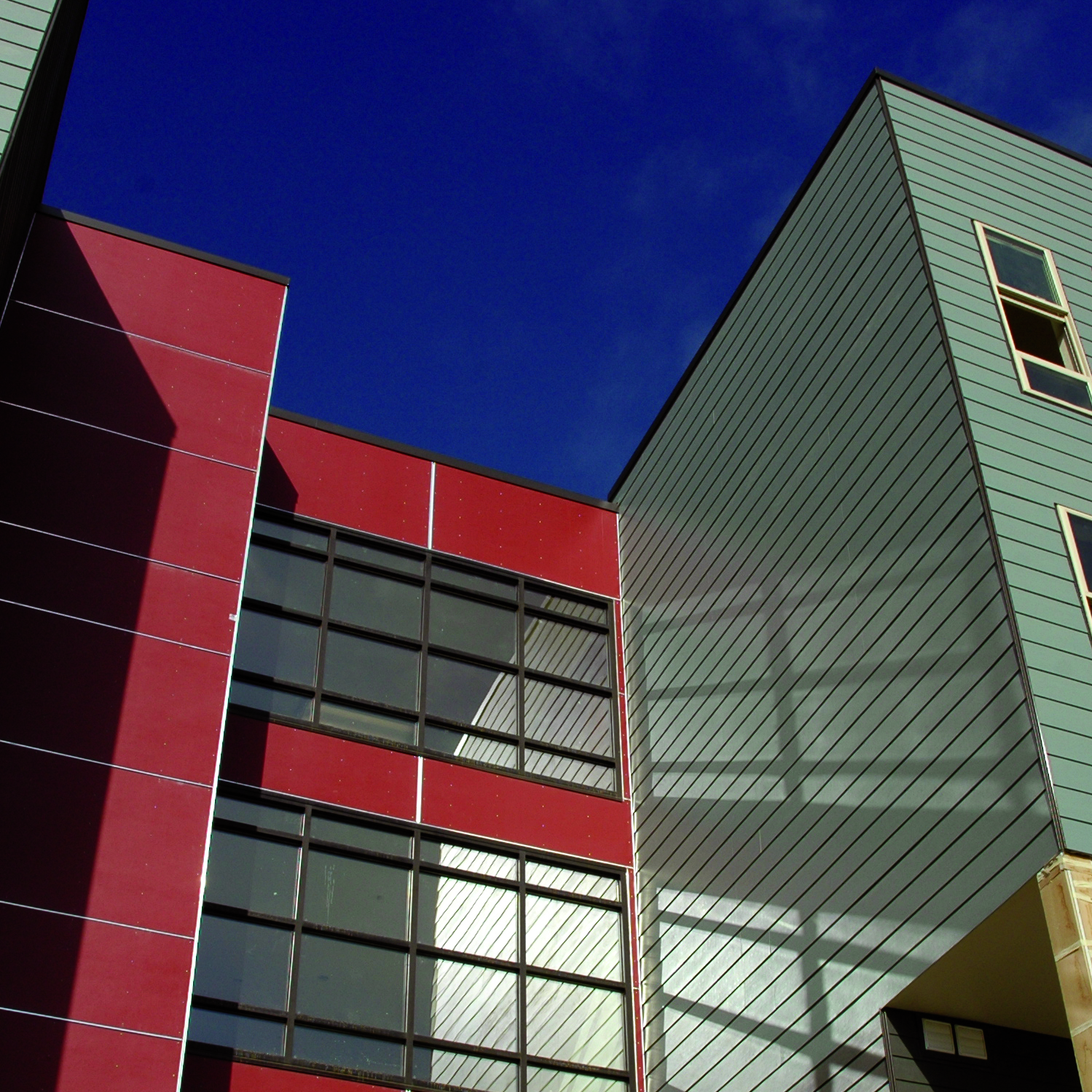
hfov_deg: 36.7
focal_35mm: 46
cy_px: 680
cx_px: 618
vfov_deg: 36.6
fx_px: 1642
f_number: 11
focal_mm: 18
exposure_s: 1/500
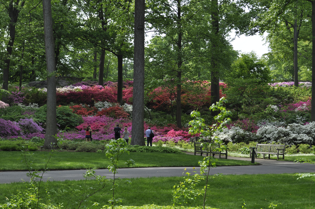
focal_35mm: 60
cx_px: 158
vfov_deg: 22.6
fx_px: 524
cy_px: 104
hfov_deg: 33.4
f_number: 10
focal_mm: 40
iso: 200
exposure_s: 1/200
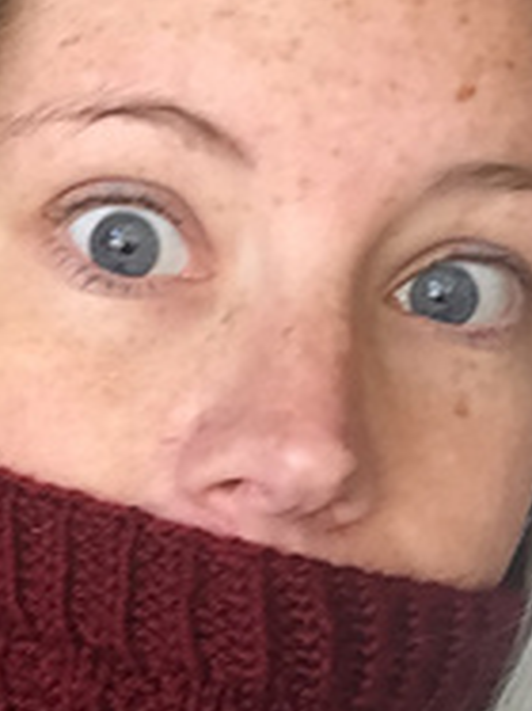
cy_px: 574
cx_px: 127
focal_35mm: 83
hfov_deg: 17.6
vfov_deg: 23.2
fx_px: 1703
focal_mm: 2.65
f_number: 2.2
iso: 64
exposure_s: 1/30
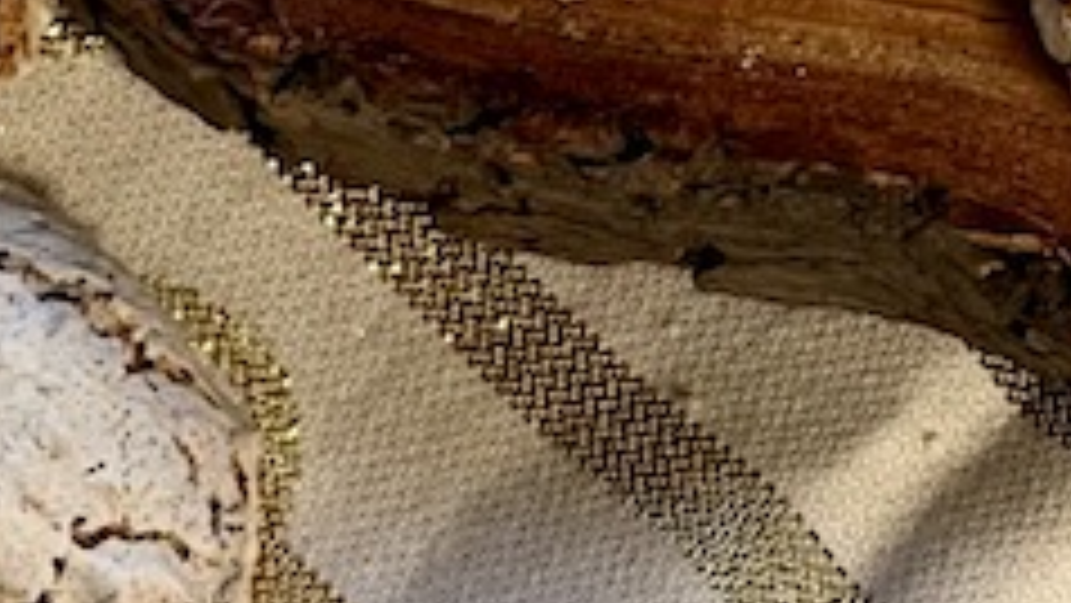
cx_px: 896
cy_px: -713
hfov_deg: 6.8
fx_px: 9061
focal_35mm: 319
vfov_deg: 3.8
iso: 125
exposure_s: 1/99
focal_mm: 9
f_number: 2.8
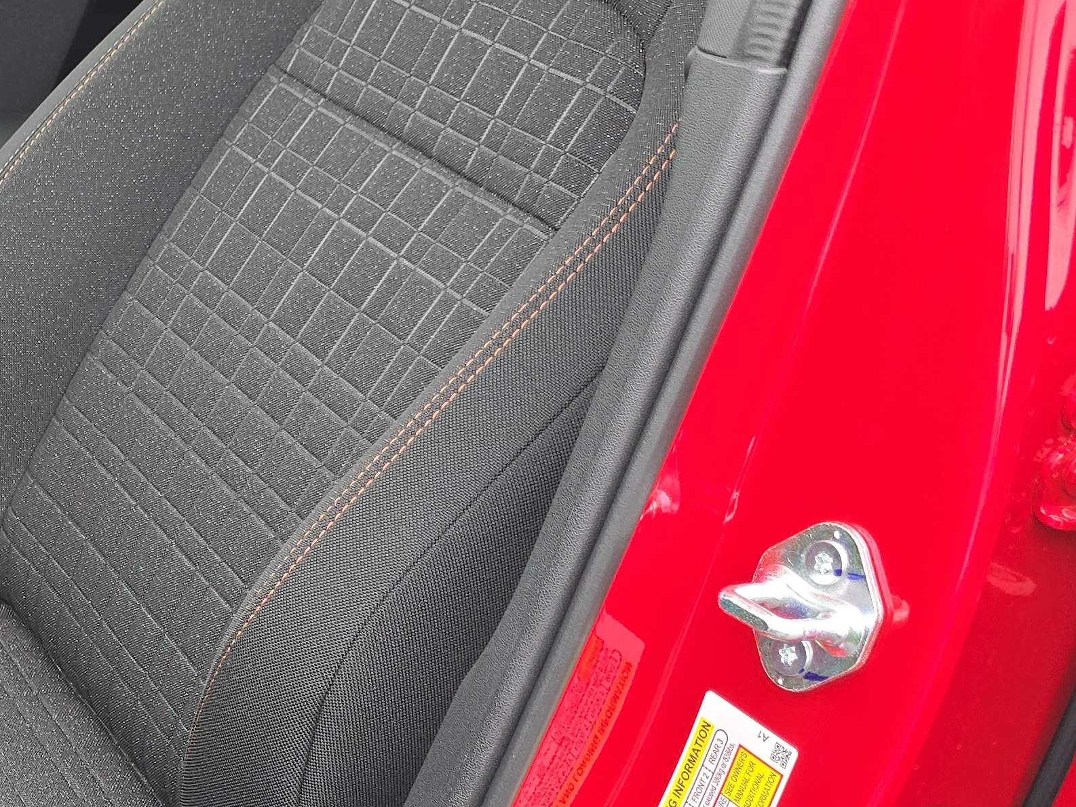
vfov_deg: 25.0
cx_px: -130
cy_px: 572
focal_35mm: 58
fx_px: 1803
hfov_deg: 29.6
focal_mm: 6.3
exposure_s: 1/180
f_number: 1.7
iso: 32
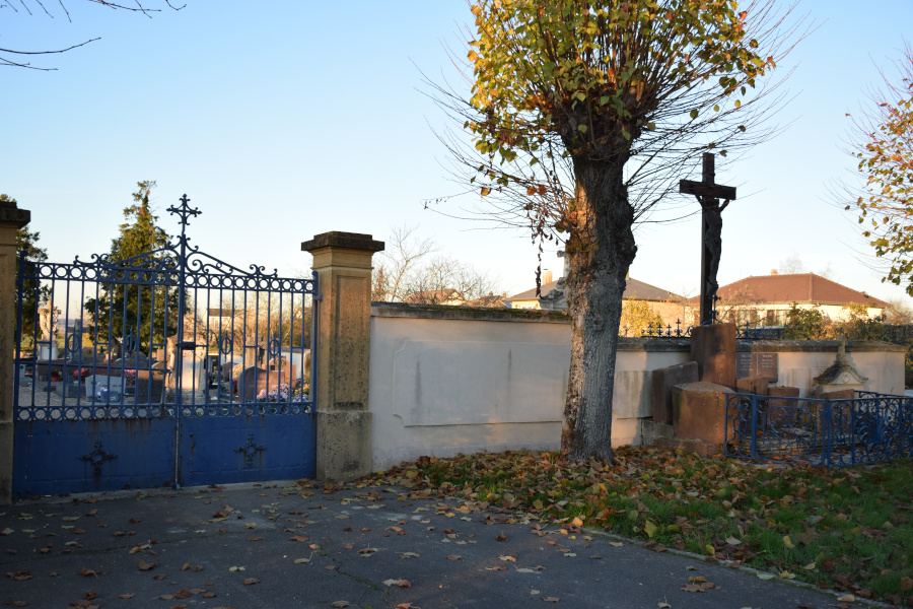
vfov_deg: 38.4
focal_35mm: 34
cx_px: 456
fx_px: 875
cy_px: 304
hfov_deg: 55.1
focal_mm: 23
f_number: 5.6
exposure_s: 1/640
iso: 640
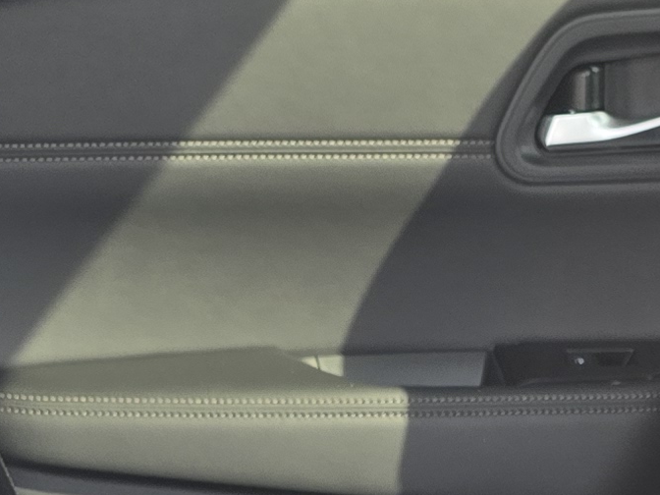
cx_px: 395
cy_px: 1306
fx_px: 2612
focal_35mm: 137
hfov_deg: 14.4
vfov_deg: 9.3
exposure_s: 1/180
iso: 32
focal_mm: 6.3
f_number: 1.7
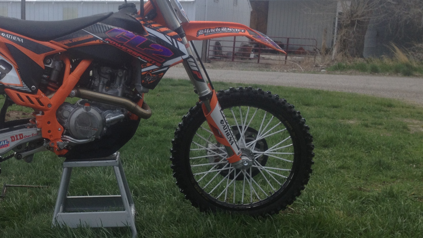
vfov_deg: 20.1
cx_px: 103
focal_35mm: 60
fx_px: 673
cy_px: 113
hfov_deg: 34.1
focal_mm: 4.28
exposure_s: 1/789
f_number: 2.4
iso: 50
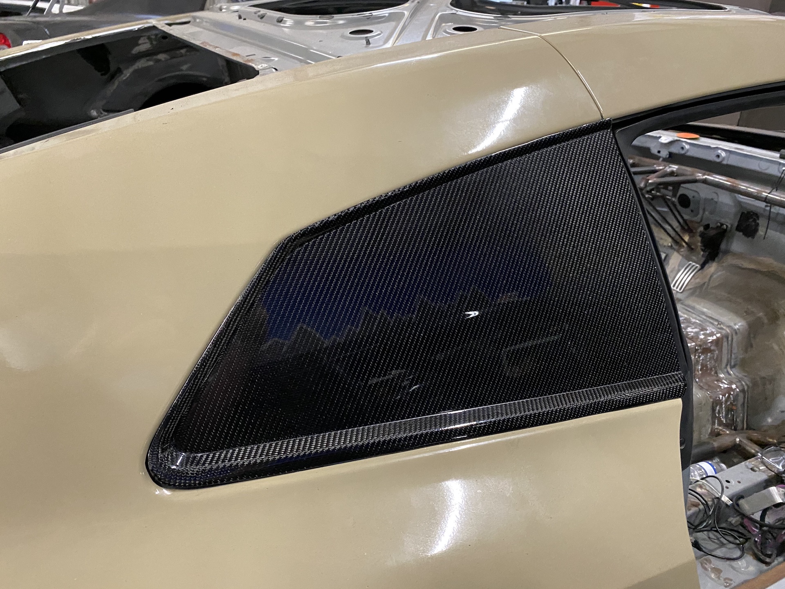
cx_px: 392
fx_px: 590
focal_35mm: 26
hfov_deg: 67.3
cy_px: 294
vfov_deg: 53.1
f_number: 1.8
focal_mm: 4.25
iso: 500
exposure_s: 1/40
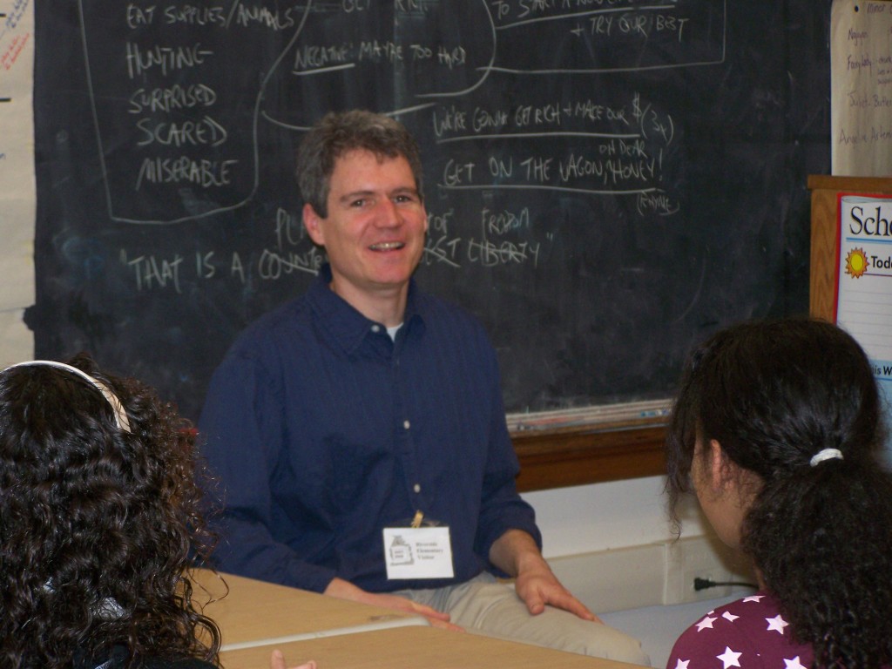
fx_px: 3298
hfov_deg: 15.4
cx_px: 446
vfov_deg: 11.6
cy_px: 334
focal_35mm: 128
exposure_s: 1/100
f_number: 3.3
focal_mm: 21.2
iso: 160
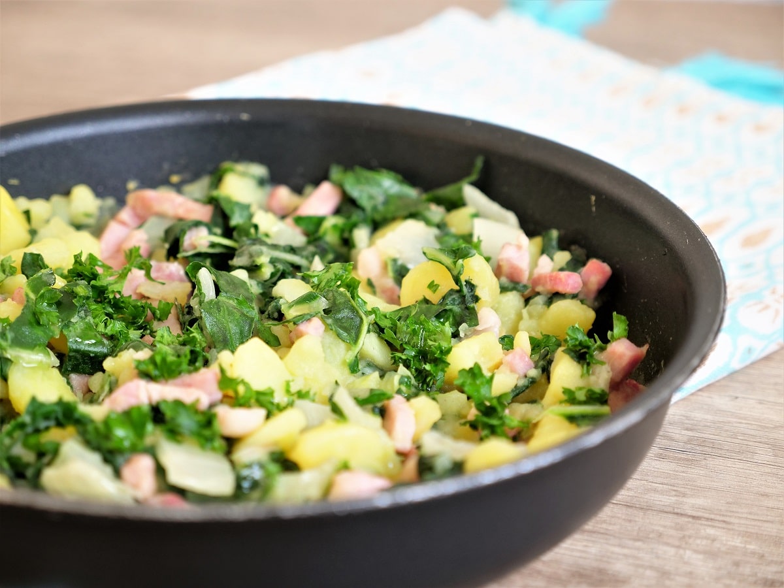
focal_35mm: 70
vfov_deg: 21.0
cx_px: 392
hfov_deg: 27.8
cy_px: 294
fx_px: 1585
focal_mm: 35
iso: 500
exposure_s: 1/80
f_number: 2.8
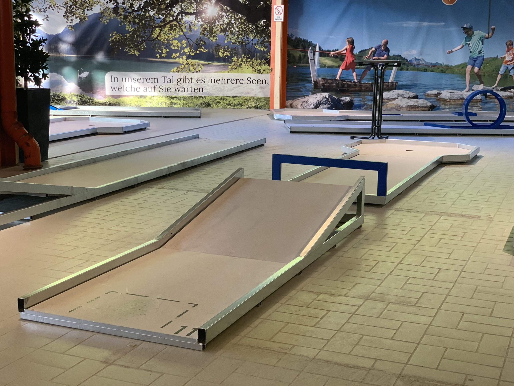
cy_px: 193
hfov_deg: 36.8
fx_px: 772
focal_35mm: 52
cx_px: 257
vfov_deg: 28.0
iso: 125
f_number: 2.4
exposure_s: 1/107
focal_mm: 6
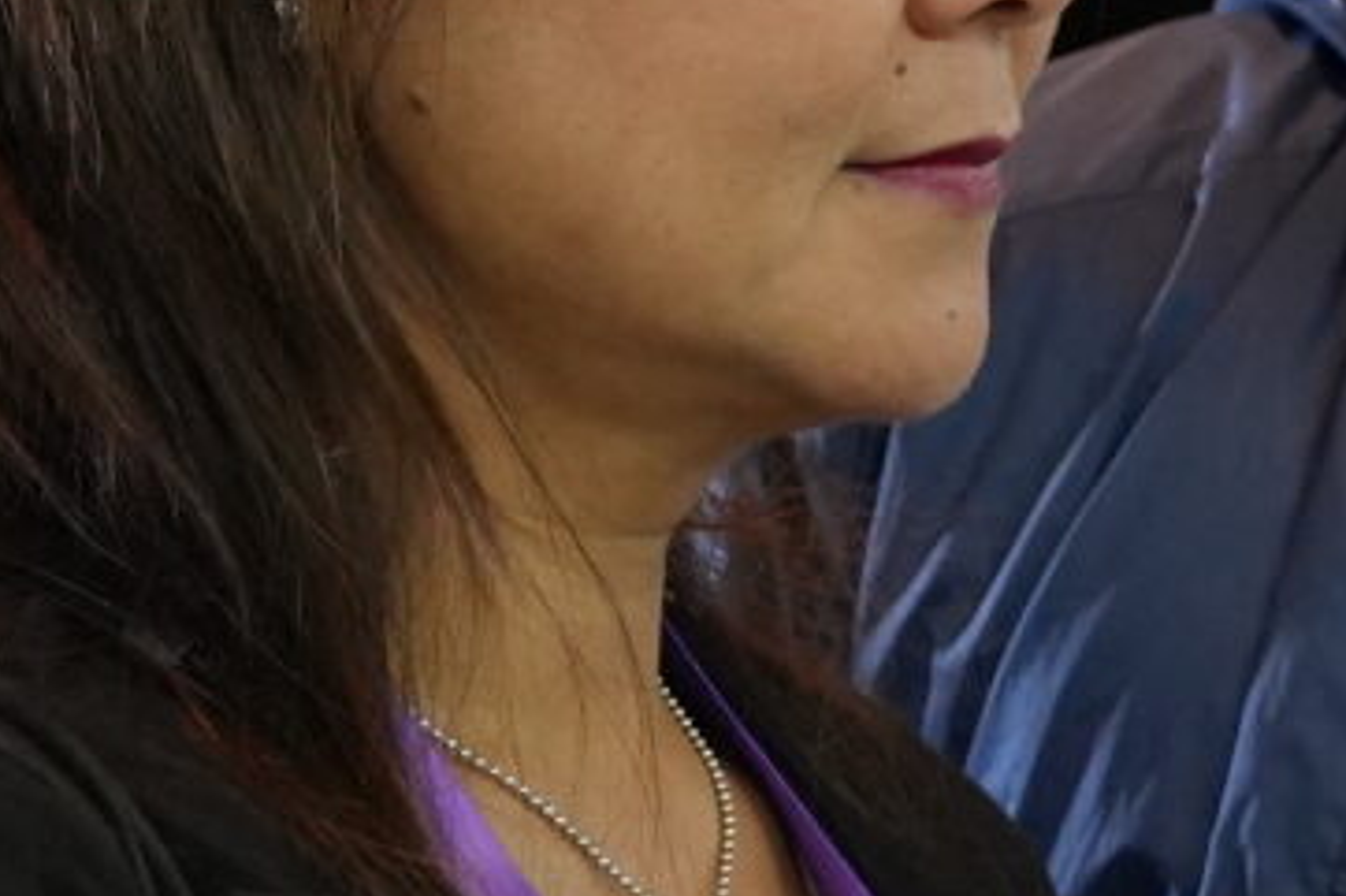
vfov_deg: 5.1
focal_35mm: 269
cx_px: 2127
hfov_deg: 7.5
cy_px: 894
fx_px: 10053
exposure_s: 1/160
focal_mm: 38
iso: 2500
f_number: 4
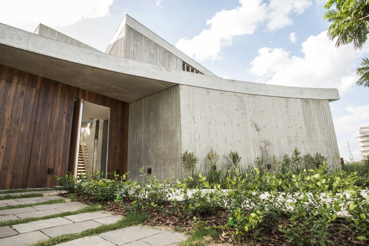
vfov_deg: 62.0
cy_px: 123
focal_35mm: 20
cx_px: 184
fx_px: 205
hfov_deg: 84.0
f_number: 18
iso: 250
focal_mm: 20
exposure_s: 1/15
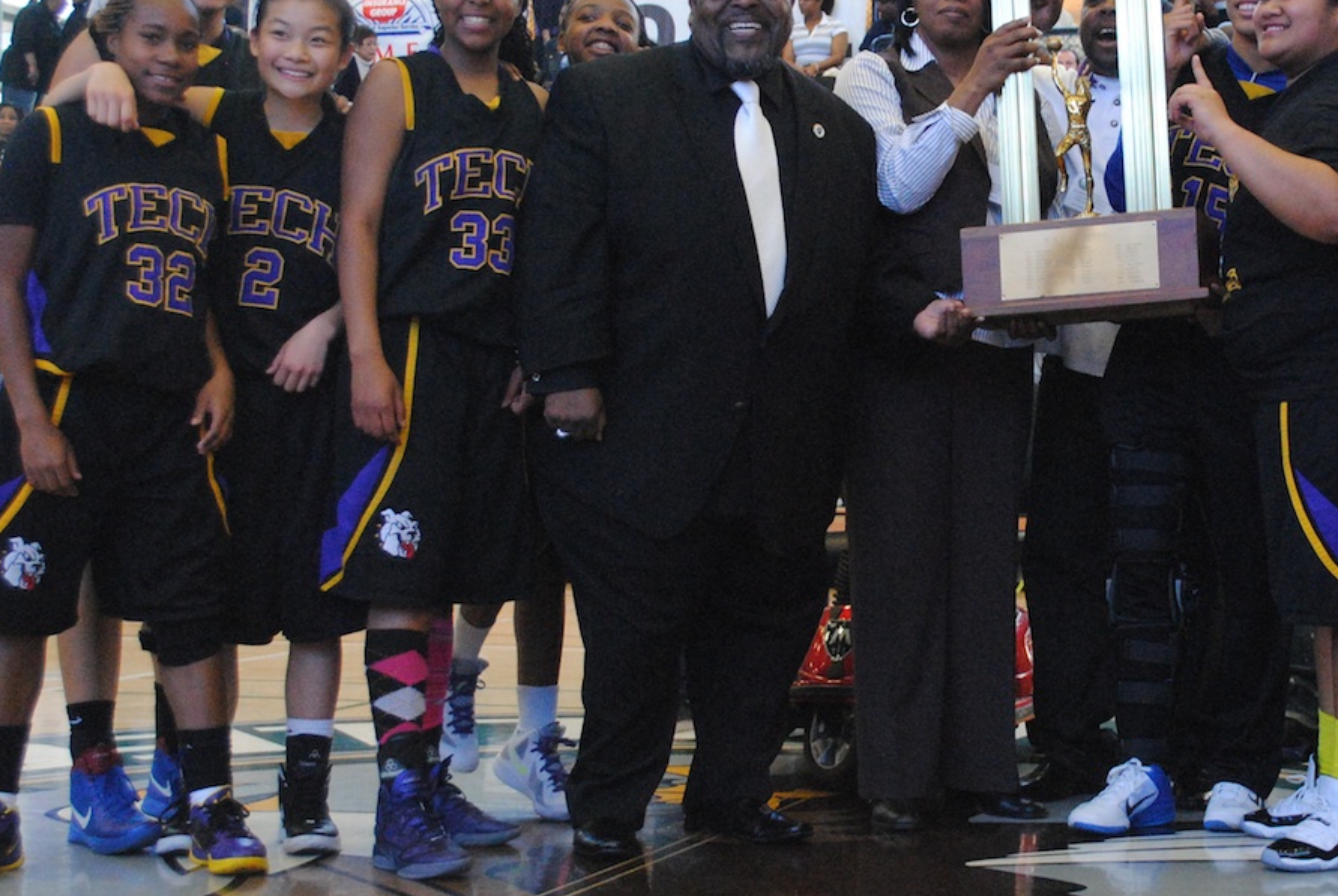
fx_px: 2606
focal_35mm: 70
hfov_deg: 28.4
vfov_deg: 19.5
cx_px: 996
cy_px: 386
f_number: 4.5
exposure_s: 1/125
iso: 1250
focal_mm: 26
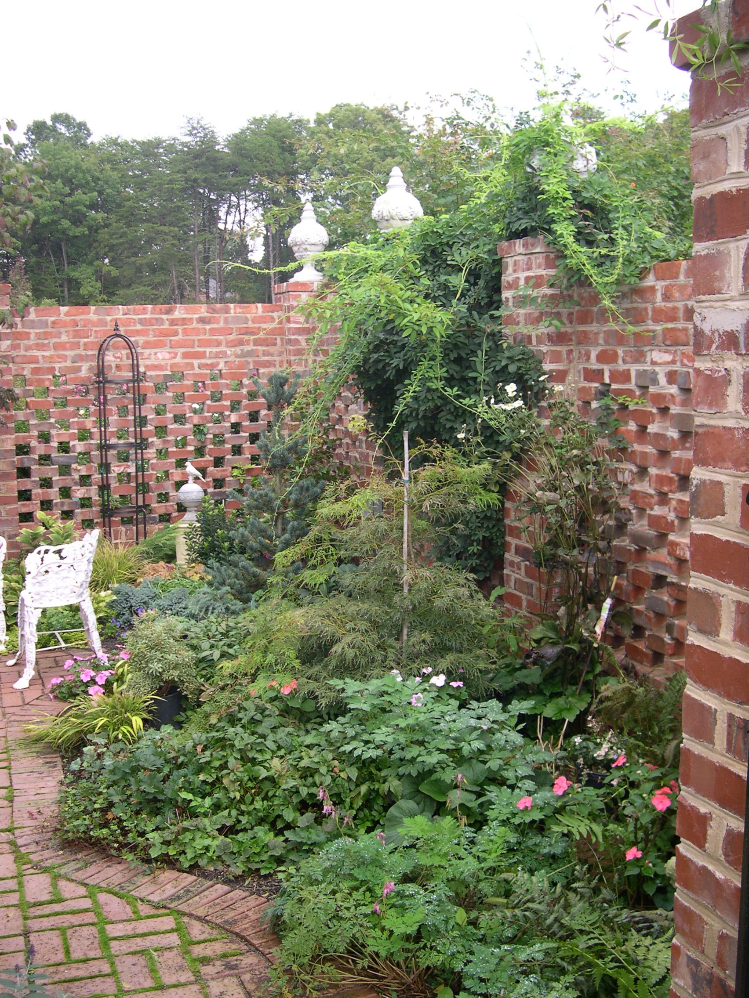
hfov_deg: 37.7
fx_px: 1096
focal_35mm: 38
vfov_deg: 49.0
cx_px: 374
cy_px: 499
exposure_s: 1/122
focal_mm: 8
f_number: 2.8
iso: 100
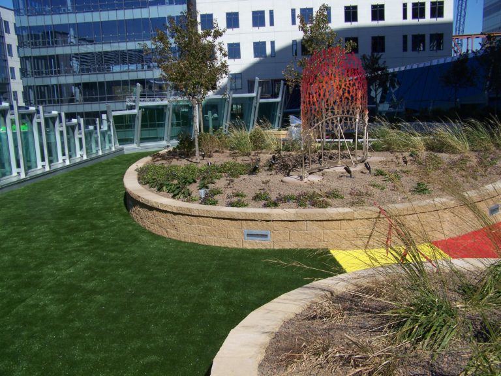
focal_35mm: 38
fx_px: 550
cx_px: 250
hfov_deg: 49.0
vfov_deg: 37.7
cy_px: 188
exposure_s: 1/640
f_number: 4
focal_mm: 6.3
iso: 64
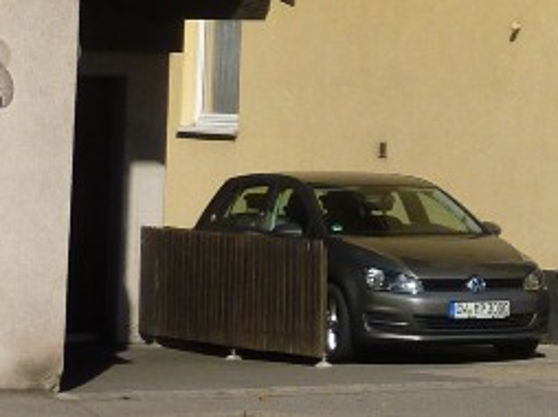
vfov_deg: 6.9
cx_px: 982
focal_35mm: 208
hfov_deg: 9.1
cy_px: -420
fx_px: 3350
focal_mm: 7.9
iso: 100
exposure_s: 1/160
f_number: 11
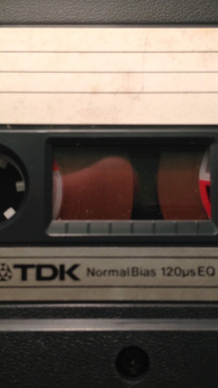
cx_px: 127
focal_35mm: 51
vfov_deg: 40.6
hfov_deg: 23.5
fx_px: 524
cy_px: 194
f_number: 2.4
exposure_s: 1/120
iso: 64
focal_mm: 4.28
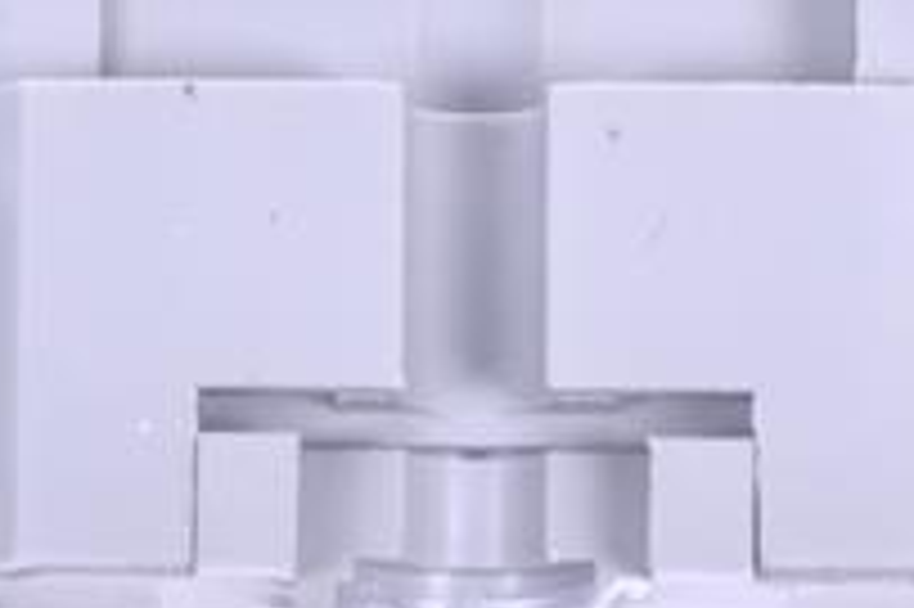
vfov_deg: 6.9
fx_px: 5060
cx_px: 432
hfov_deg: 10.3
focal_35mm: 199
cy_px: 311
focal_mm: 45
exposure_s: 1/200
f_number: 11
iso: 200
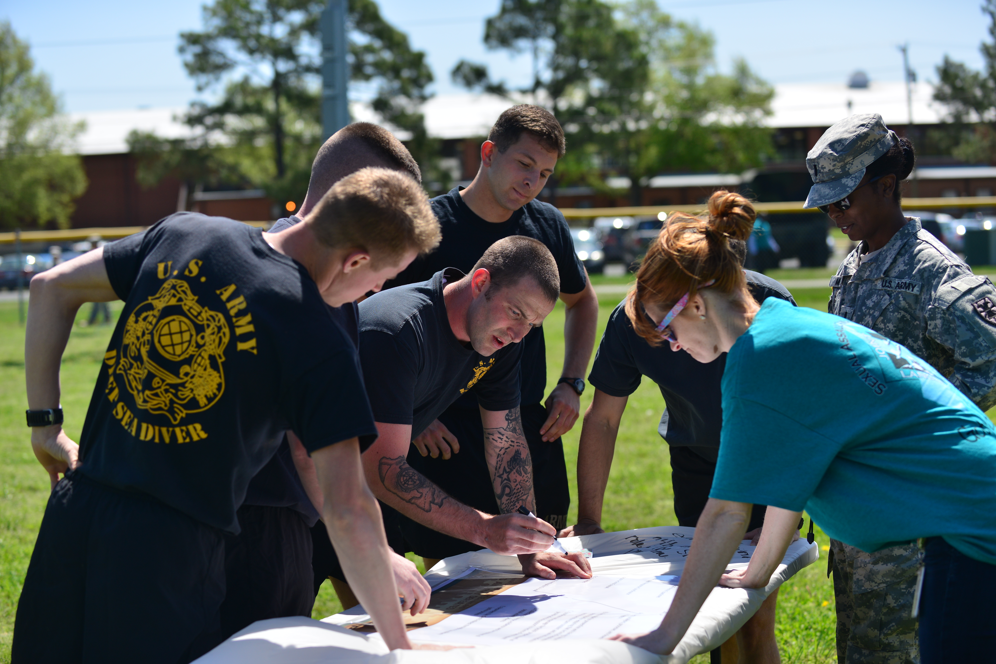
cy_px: 332
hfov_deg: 28.8
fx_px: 1937
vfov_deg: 19.5
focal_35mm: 70
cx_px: 498
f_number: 3.5
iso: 200
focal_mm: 70
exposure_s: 1/2500
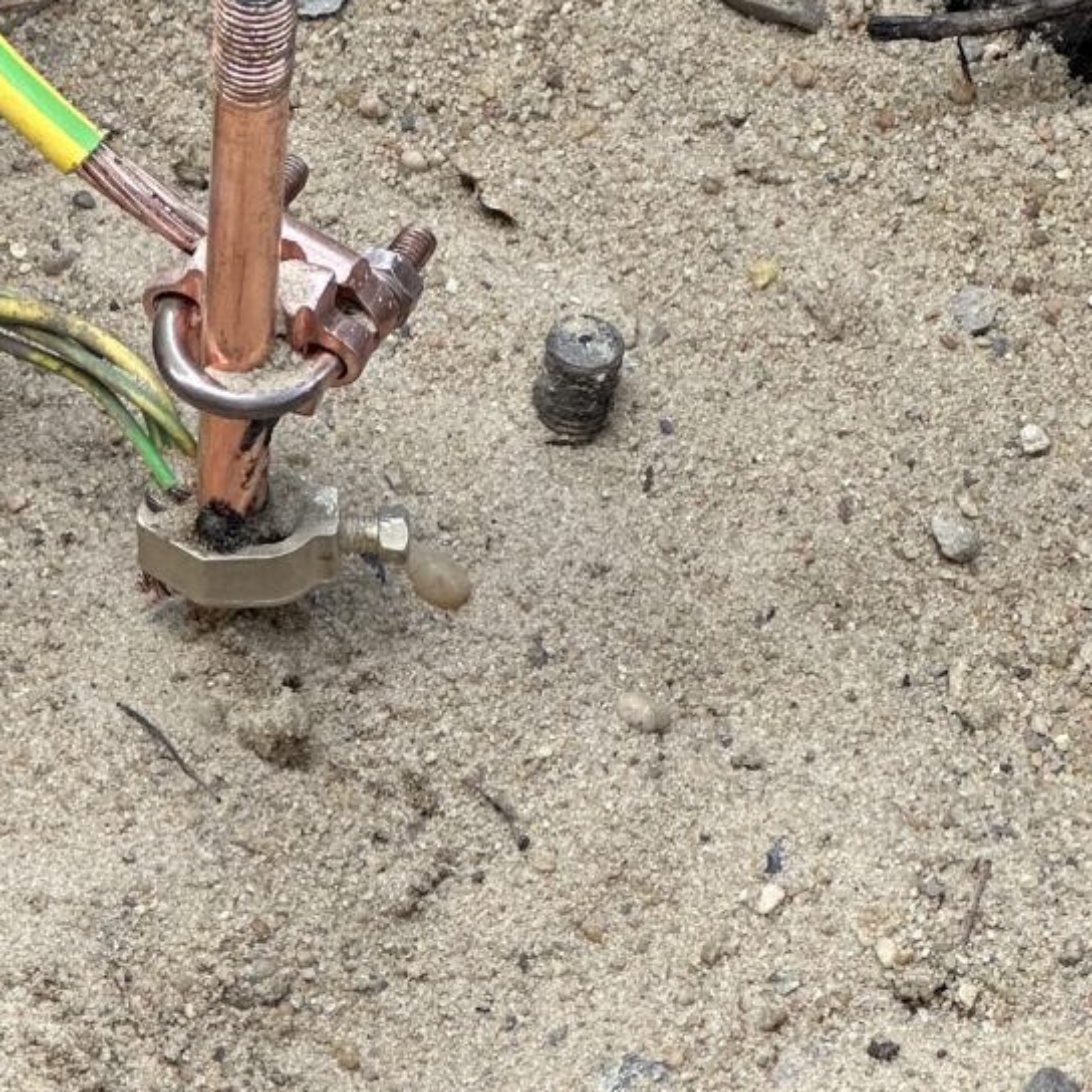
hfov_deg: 9.1
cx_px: 355
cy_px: 600
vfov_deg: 9.1
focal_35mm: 192
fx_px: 6853
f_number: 2.8
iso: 80
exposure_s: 1/99
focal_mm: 9
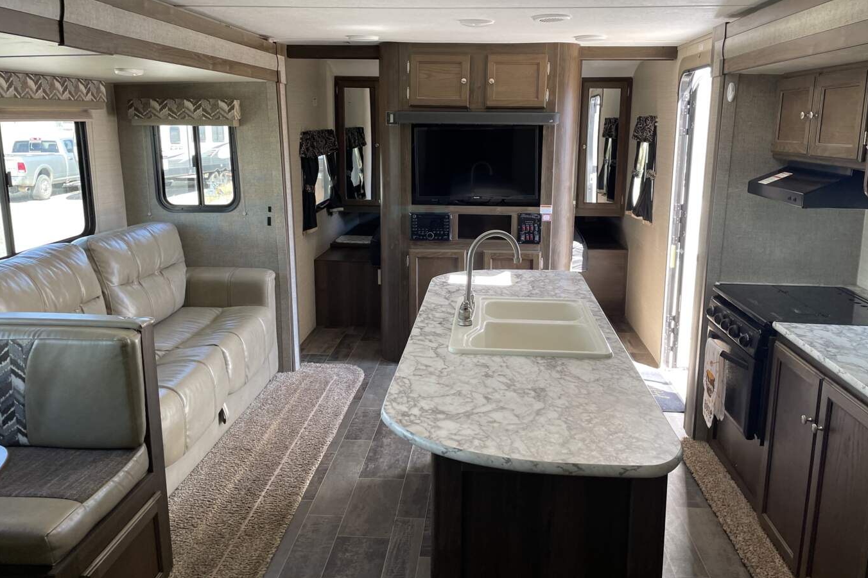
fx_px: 675
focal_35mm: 28
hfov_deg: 65.5
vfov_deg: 46.3
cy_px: 253
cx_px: 447
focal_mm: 4.2
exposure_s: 1/121
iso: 100
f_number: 1.6
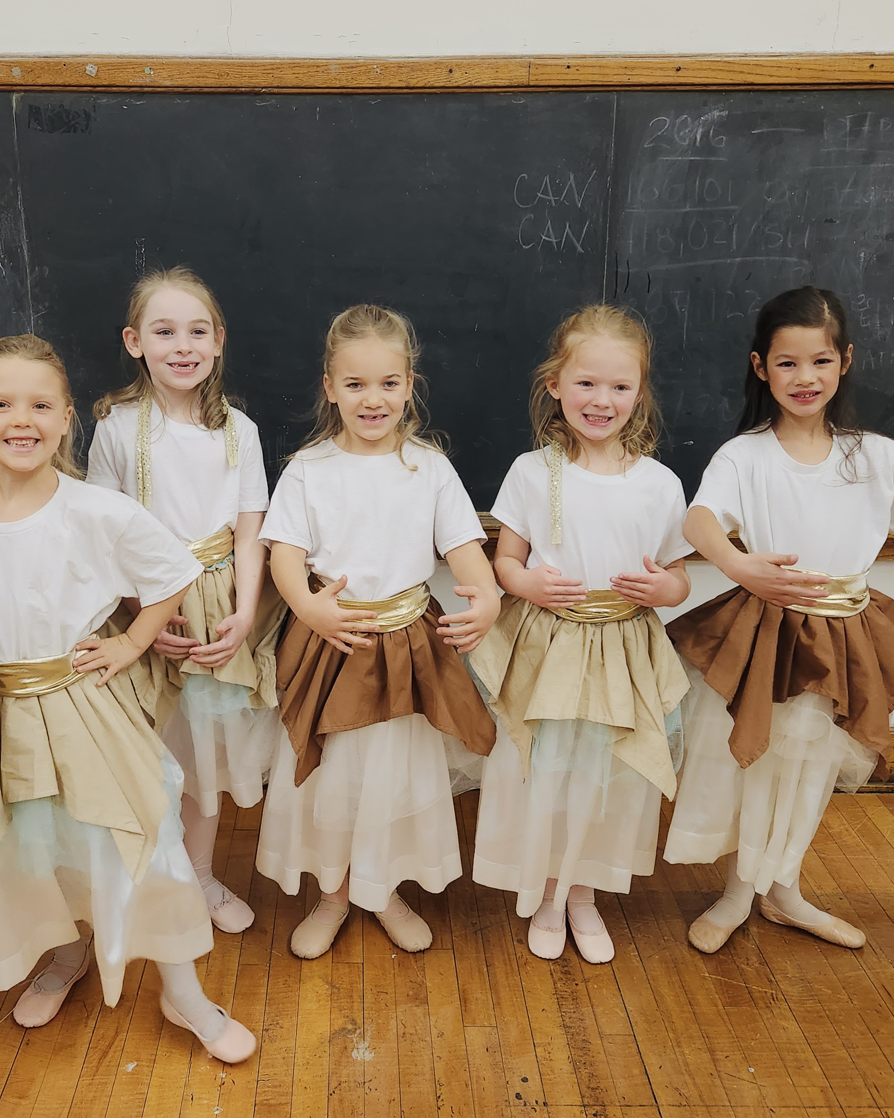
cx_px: 343
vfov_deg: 58.8
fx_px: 992
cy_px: 560
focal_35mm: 30
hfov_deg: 48.1
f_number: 1.8
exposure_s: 1/120
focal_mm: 5.4
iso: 320
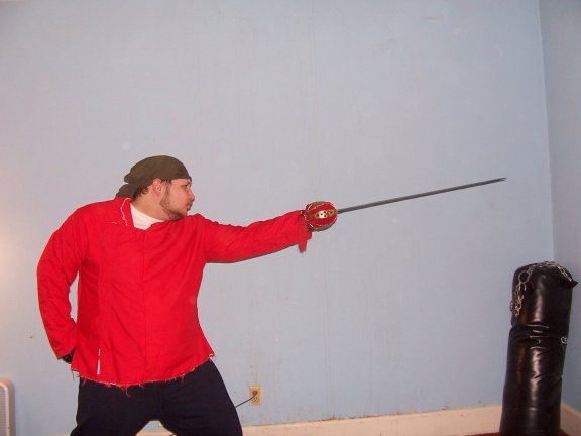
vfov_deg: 40.7
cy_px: 218
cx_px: 290
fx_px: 587
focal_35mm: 35
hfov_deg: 52.6
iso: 140
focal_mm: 6
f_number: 2.8
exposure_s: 1/60
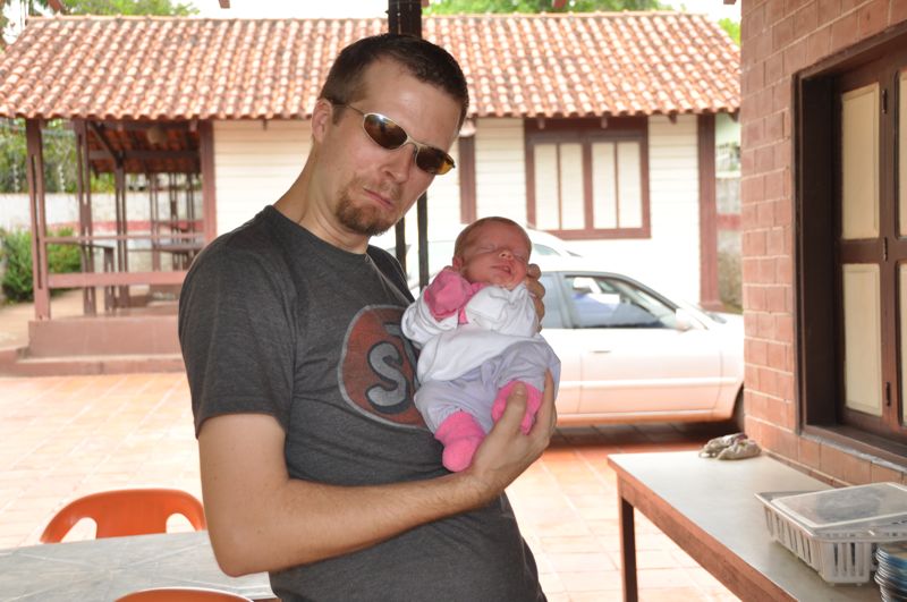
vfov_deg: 28.0
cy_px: 301
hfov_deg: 41.2
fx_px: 1208
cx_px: 454
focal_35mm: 48
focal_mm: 32
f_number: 4.5
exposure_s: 1/200
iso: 200
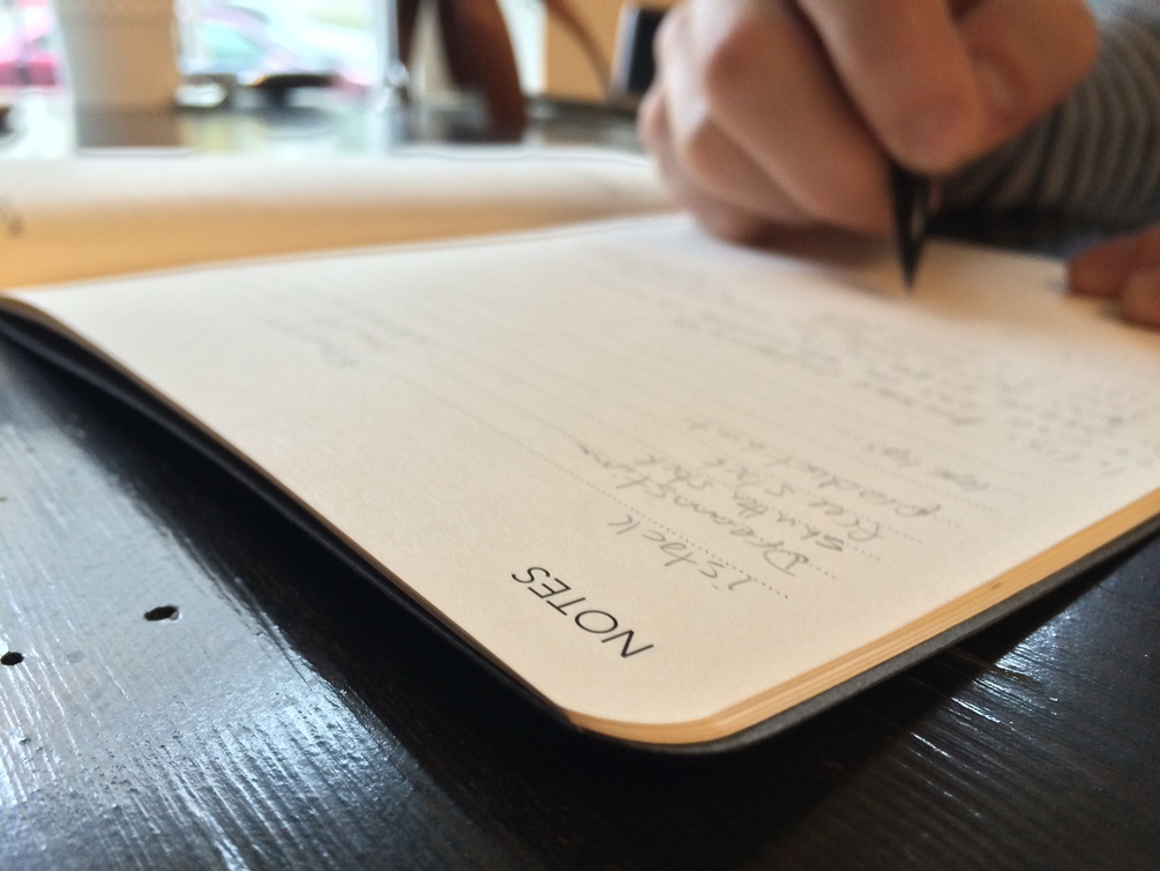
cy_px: 436
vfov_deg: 48.2
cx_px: 580
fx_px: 972
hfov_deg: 61.7
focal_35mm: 29
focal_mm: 4.15
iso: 100
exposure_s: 1/30
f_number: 2.2
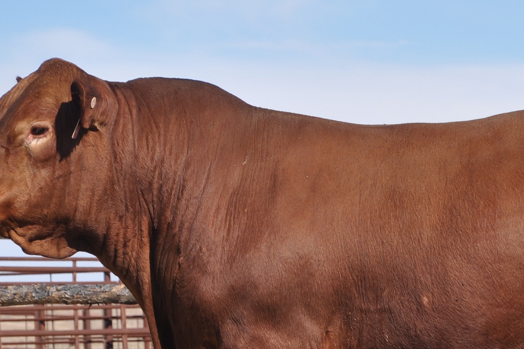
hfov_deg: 8.1
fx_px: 3670
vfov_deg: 5.4
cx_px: 453
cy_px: 371
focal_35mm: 252
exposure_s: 1/500
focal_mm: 75
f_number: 8
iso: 200
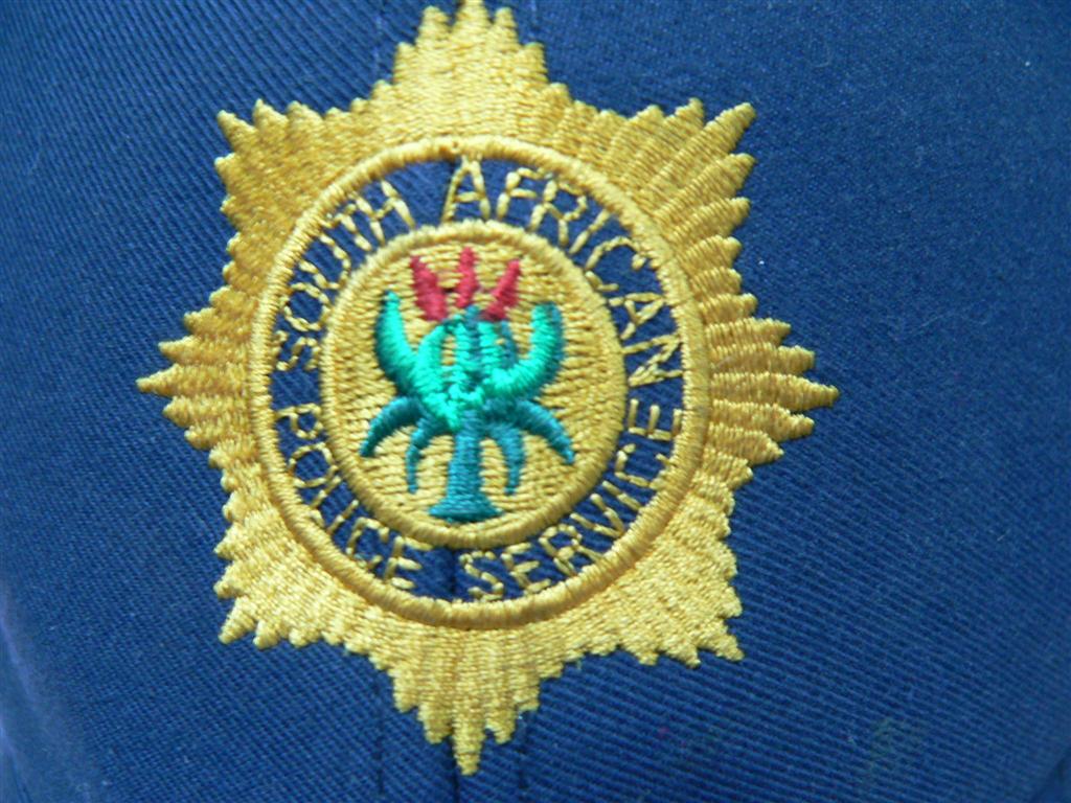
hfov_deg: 51.4
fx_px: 1114
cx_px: 536
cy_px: 402
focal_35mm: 36
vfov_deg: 39.7
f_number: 2.8
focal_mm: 6
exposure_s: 1/4
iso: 200
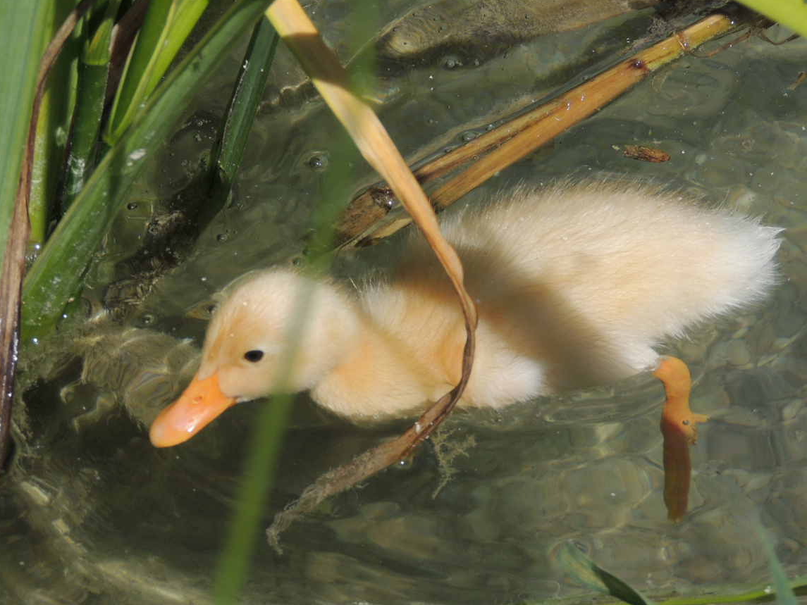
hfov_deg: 7.0
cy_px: 316
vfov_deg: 5.3
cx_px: 480
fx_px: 6598
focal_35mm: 283
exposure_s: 1/1000
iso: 100
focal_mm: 40.1
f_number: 4.6
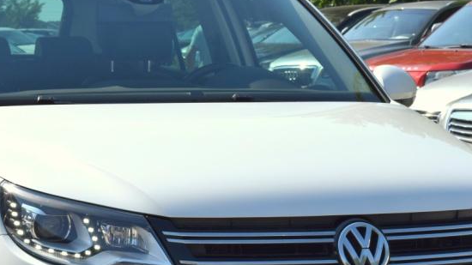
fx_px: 2014
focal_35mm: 161
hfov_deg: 13.4
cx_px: 171
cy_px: 218
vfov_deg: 7.5
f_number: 11
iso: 200
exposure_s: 1/500
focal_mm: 55
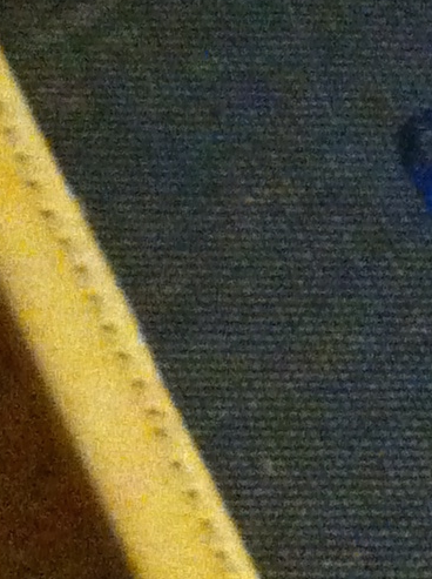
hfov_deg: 7.7
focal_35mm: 184
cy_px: -81
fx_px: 3071
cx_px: 846
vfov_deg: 10.6
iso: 1000
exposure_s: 1/15
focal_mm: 3.85
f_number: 2.8
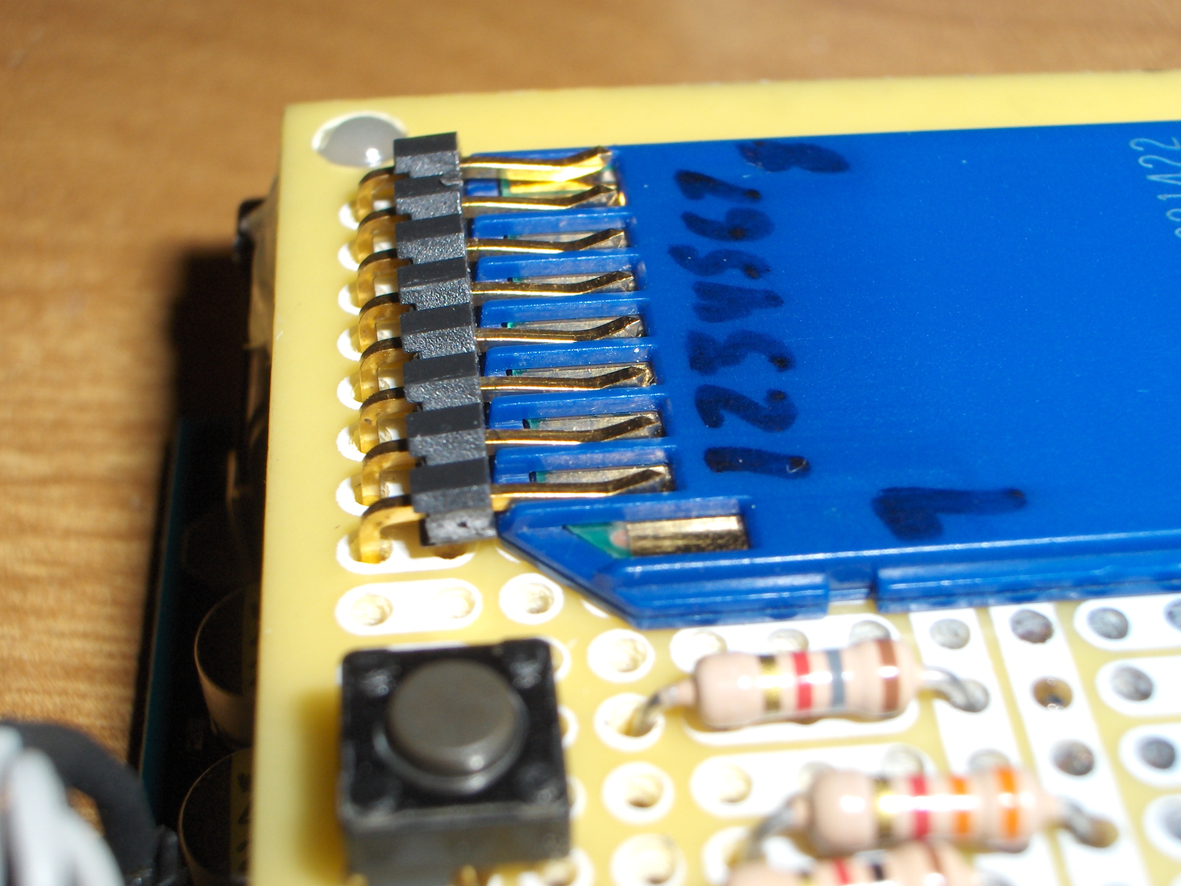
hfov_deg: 31.2
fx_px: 2115
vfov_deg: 23.7
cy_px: 443
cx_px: 590
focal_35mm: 62
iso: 100
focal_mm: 10.19
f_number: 5.6
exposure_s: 1/90
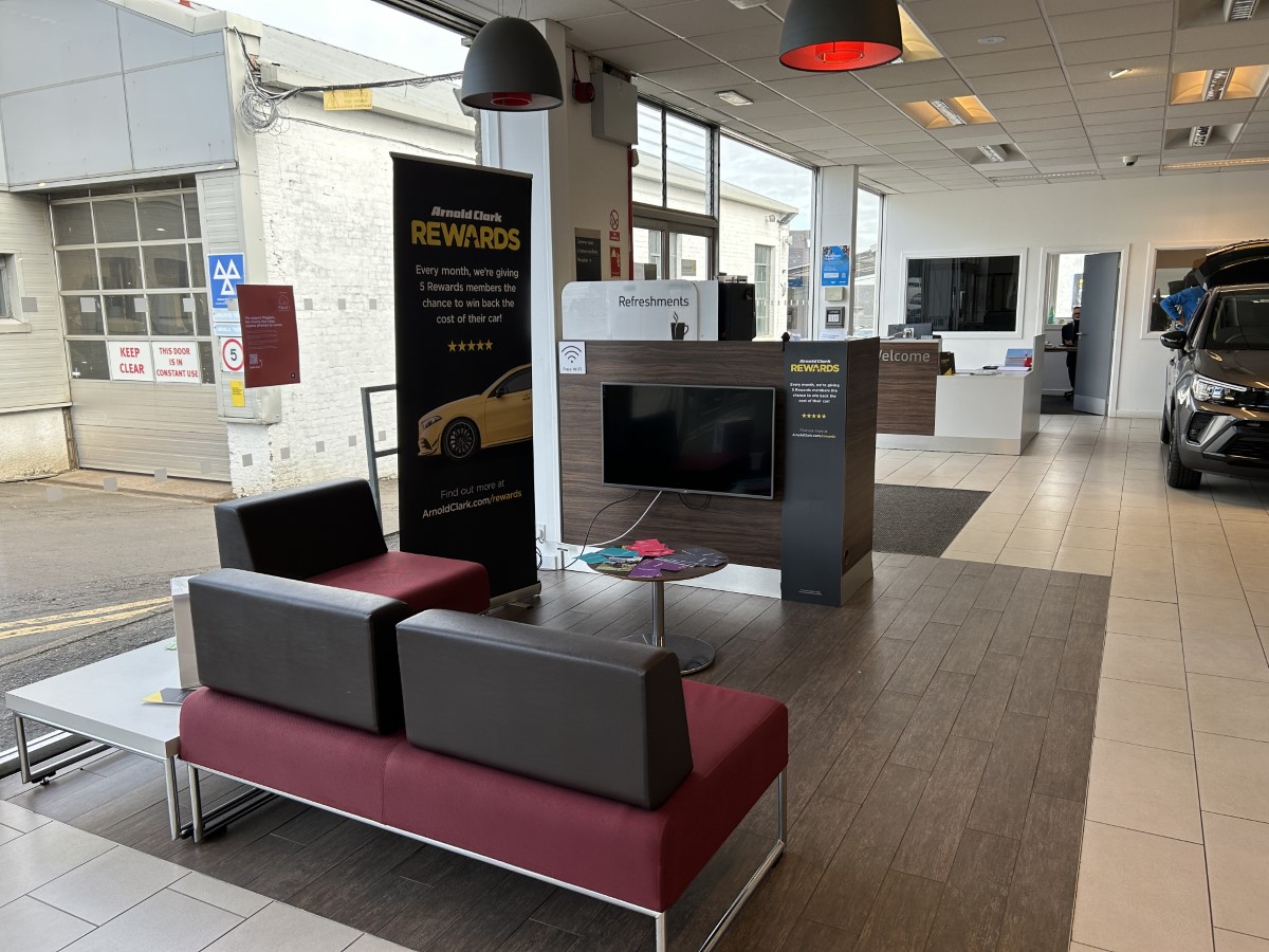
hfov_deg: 67.3
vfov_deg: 53.1
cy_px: 476
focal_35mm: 26
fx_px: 953
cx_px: 634
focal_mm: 5.7
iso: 50
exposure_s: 1/394
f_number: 1.5
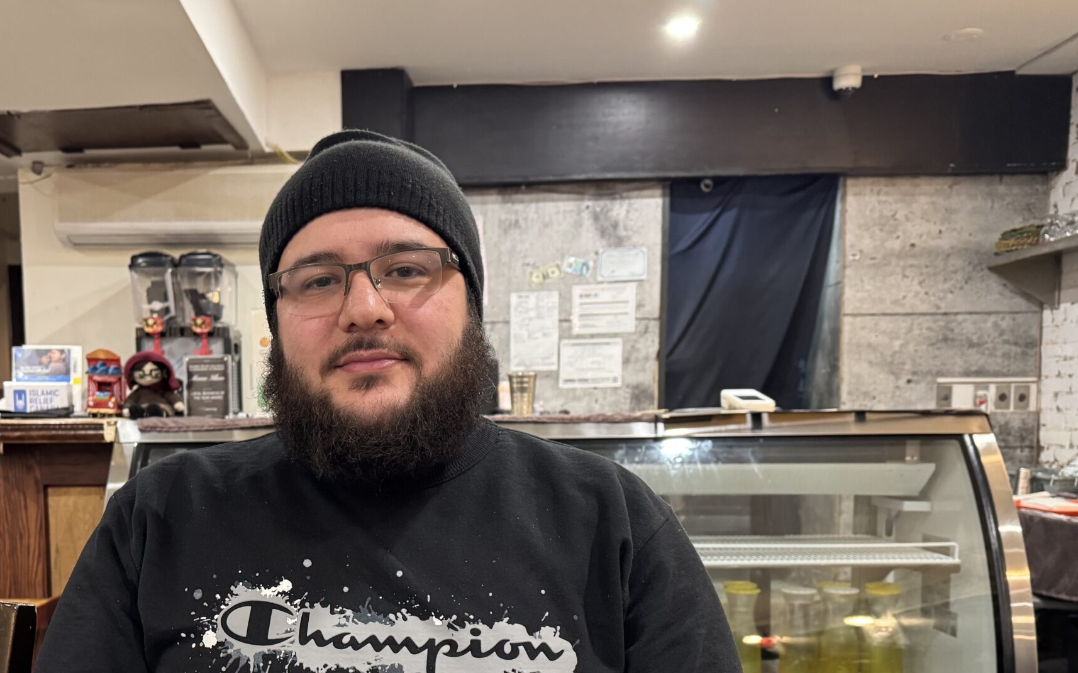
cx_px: 366
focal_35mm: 38
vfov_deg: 32.8
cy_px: 523
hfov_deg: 50.7
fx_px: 1116
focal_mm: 6.76
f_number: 1.78
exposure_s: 1/60
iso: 640
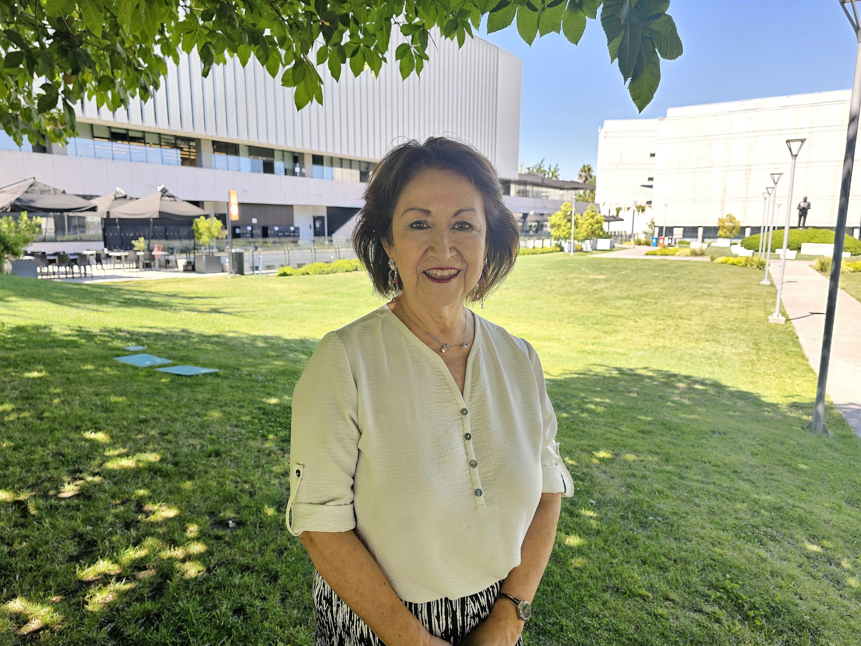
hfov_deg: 73.9
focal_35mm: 23
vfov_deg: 58.9
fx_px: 572
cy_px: 323
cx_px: 430
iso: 32
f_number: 1.7
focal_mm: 6.3
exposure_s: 1/100
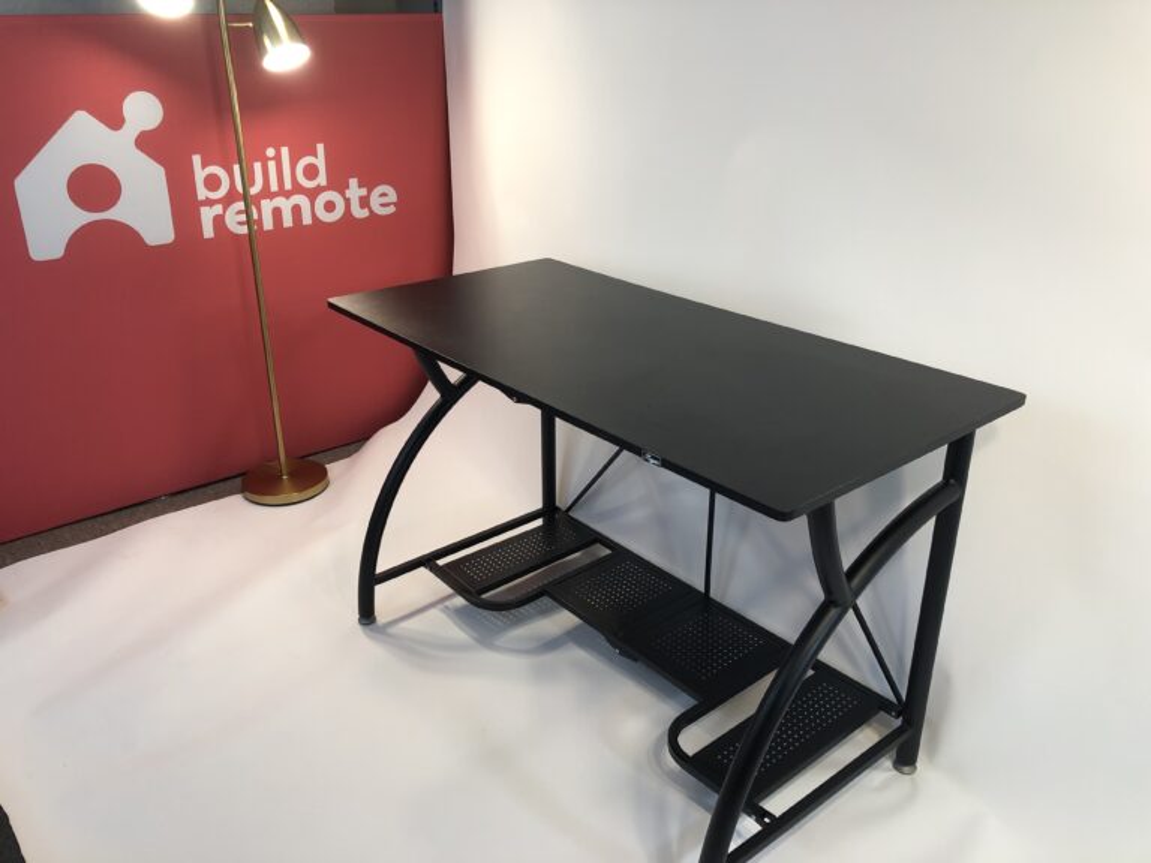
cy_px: 432
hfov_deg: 63.4
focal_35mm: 28
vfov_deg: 49.7
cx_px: 576
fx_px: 931
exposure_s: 1/30
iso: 32
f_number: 1.8
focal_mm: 3.99
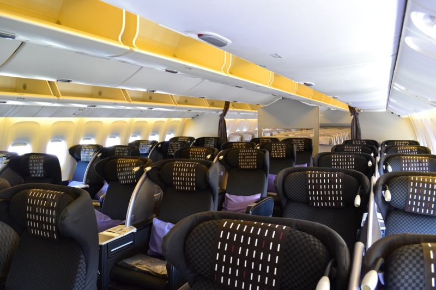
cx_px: 218
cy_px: 145
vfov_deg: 47.9
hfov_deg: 67.4
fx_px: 327
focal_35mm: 27
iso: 640
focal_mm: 18
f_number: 6.3
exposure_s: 1/15
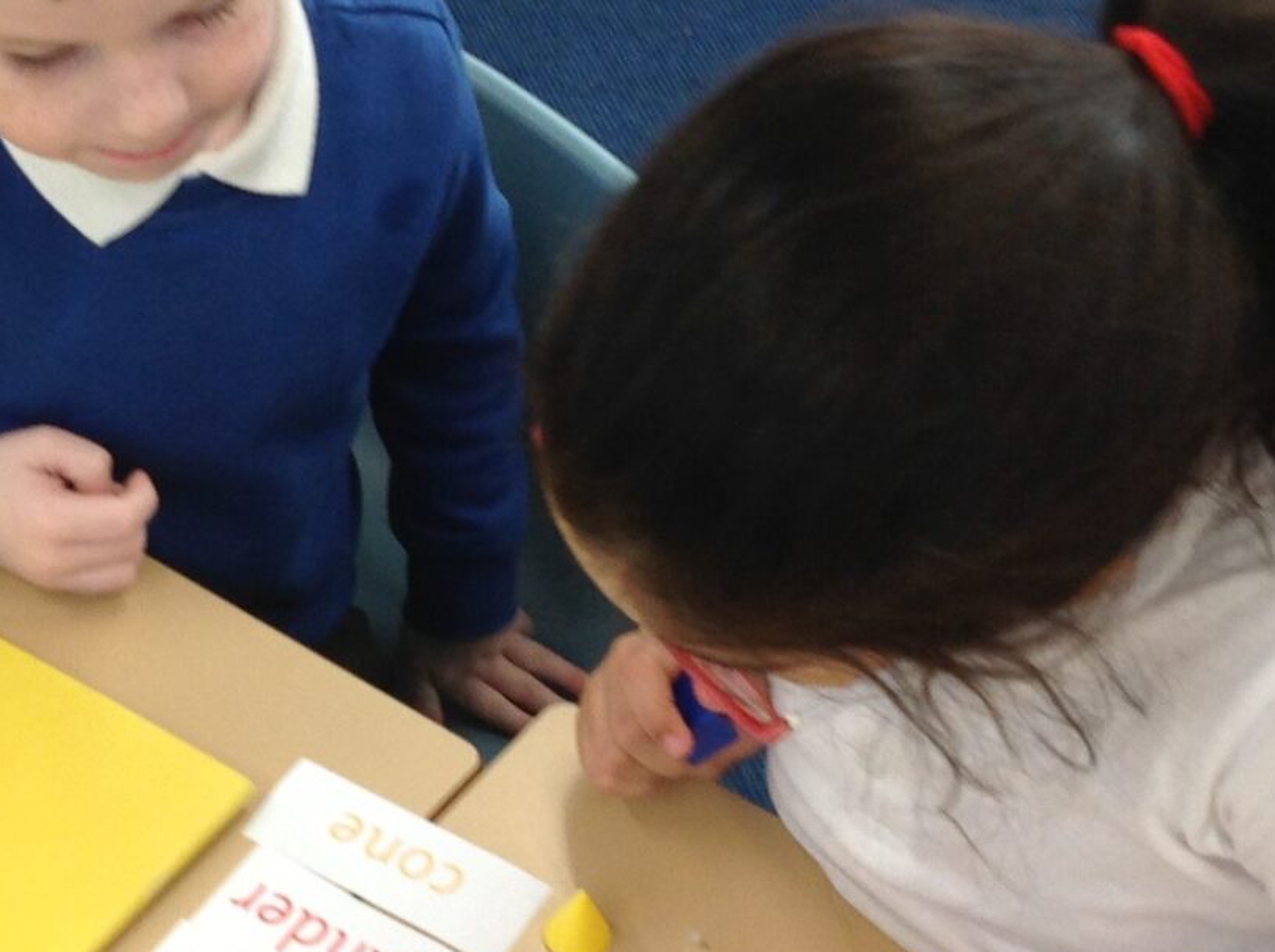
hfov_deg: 23.2
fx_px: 3053
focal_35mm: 83
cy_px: 612
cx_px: 250
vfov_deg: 17.7
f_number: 2.4
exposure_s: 1/24
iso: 50
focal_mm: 4.28
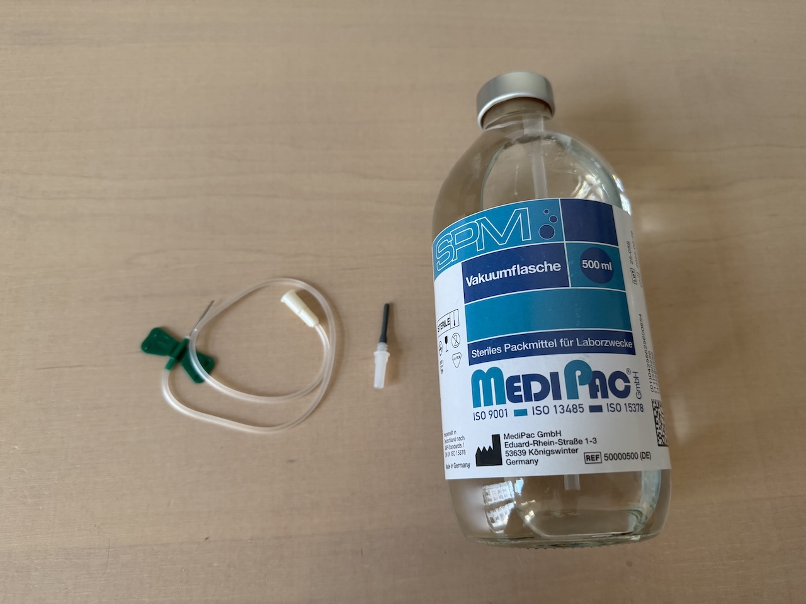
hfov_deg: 71.6
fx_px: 559
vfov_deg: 56.8
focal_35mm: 24
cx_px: 403
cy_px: 302
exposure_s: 1/85
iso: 200
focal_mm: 6.76
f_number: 1.78
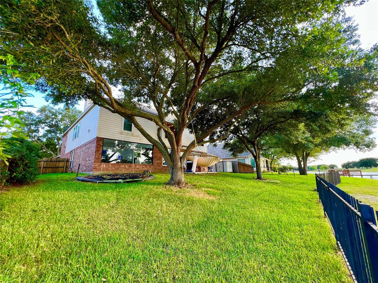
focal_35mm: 13
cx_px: 189
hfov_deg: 106.2
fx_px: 142
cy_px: 142
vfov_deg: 89.9
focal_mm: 1.57
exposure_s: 1/99
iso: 50
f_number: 1.8
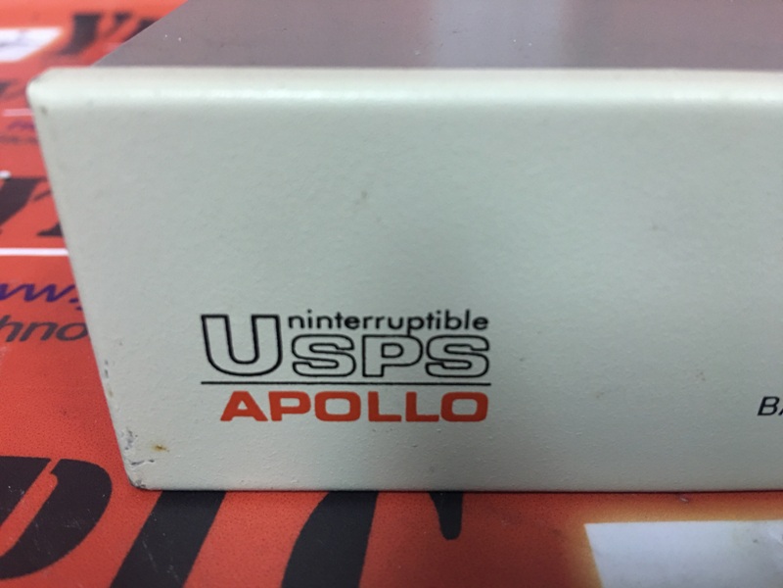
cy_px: 294
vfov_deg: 48.2
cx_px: 392
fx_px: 656
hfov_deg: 61.7
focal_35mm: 29
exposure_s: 1/15
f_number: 2.2
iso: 80
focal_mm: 4.15
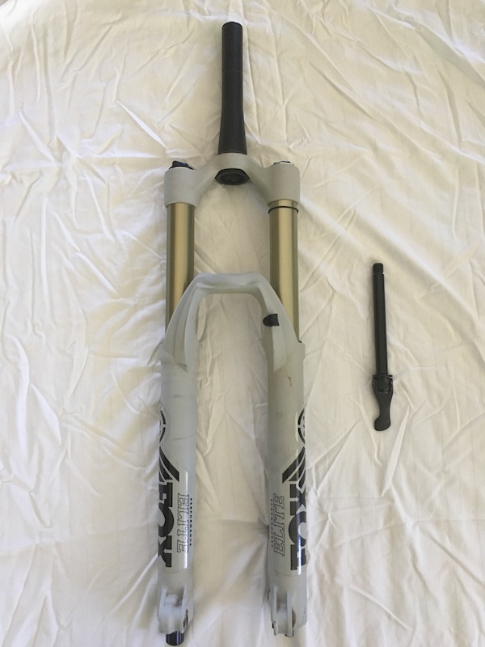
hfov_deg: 48.2
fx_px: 542
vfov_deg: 61.7
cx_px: 242
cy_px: 324
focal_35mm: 29
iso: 160
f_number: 2.2
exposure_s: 1/30
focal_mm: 4.15
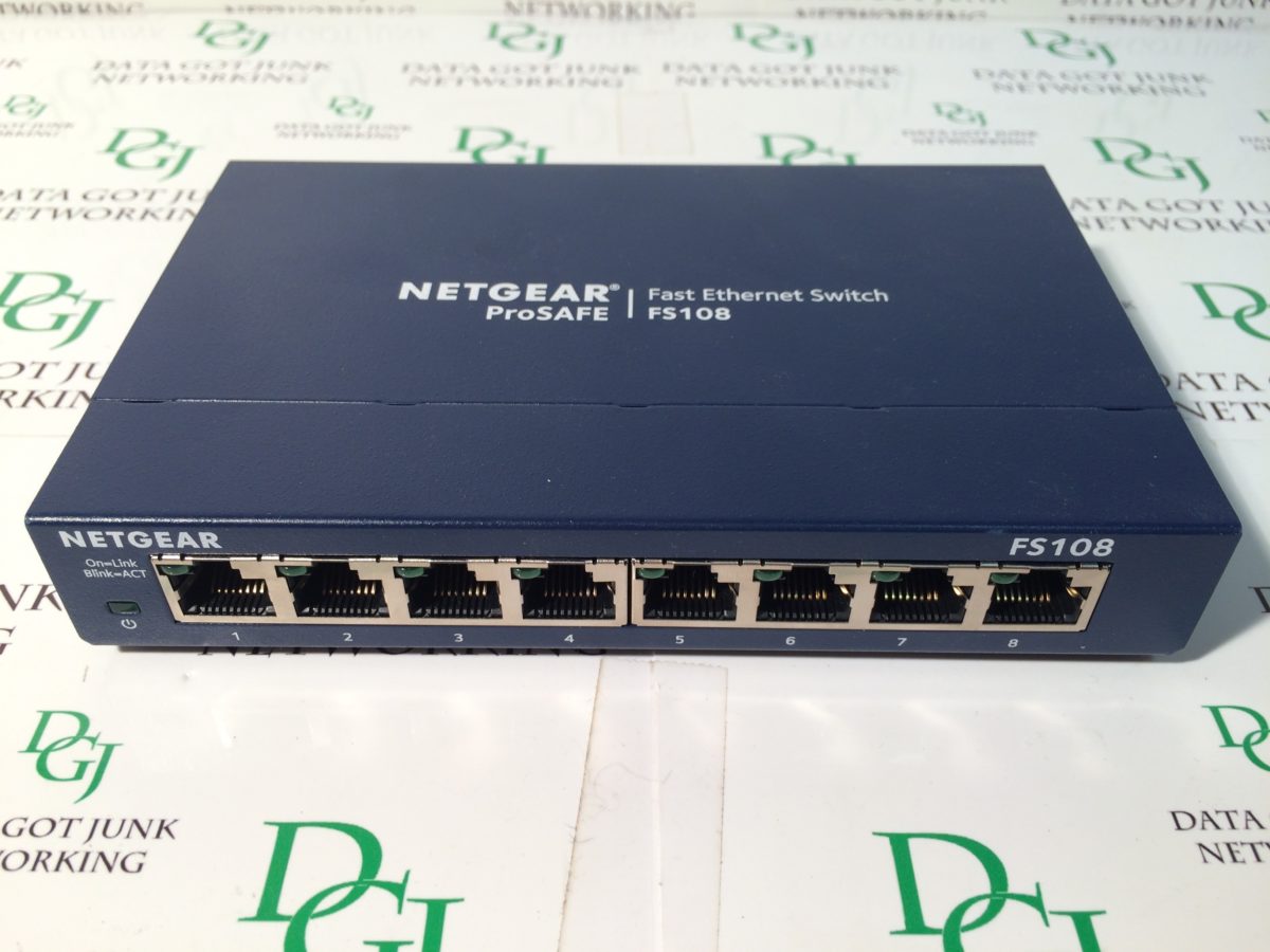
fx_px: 1064
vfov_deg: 48.2
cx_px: 635
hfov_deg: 61.7
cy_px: 476
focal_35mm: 29
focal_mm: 4.15
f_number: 2.2
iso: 40
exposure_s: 1/60
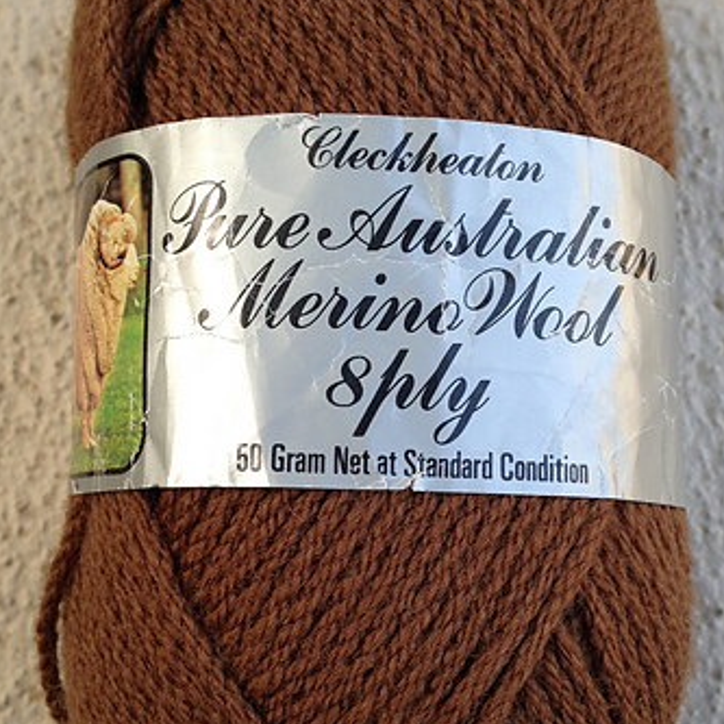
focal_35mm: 56
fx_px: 1325
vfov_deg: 30.5
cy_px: 391
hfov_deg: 30.5
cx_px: 396
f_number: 2.4
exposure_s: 1/315
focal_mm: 4.12
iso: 50
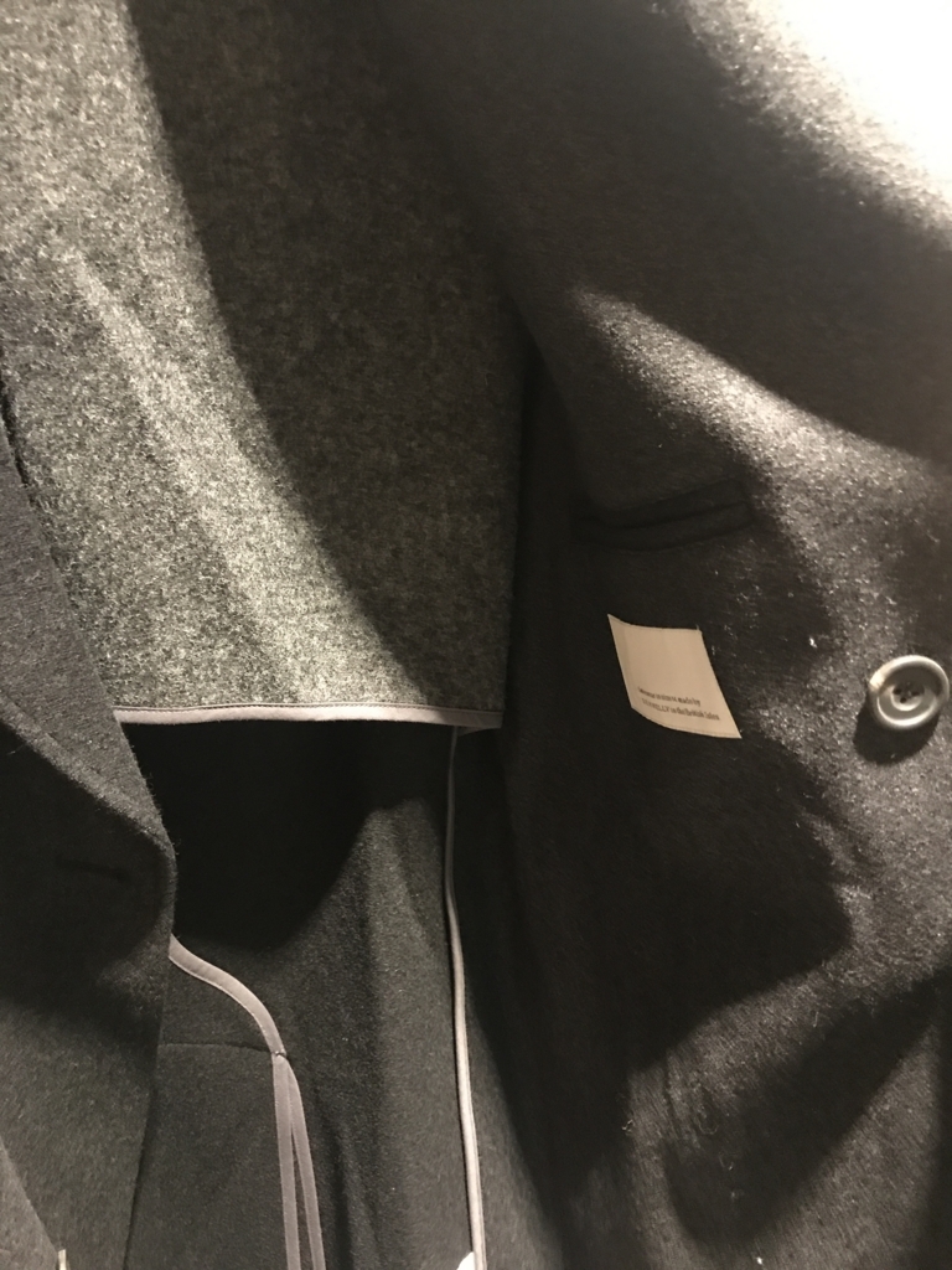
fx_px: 1027
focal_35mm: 28
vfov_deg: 63.4
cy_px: 635
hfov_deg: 49.7
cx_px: 476
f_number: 1.8
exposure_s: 1/5
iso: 100
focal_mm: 3.99
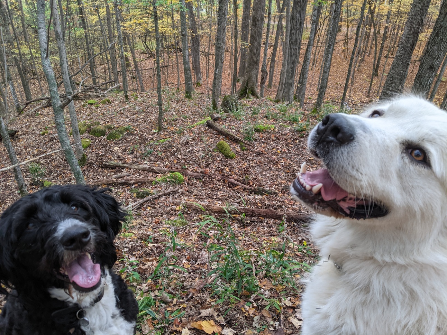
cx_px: 224
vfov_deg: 51.4
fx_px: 349
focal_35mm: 27
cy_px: 168
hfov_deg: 65.3
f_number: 1.8
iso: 73
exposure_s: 1/123
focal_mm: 4.44
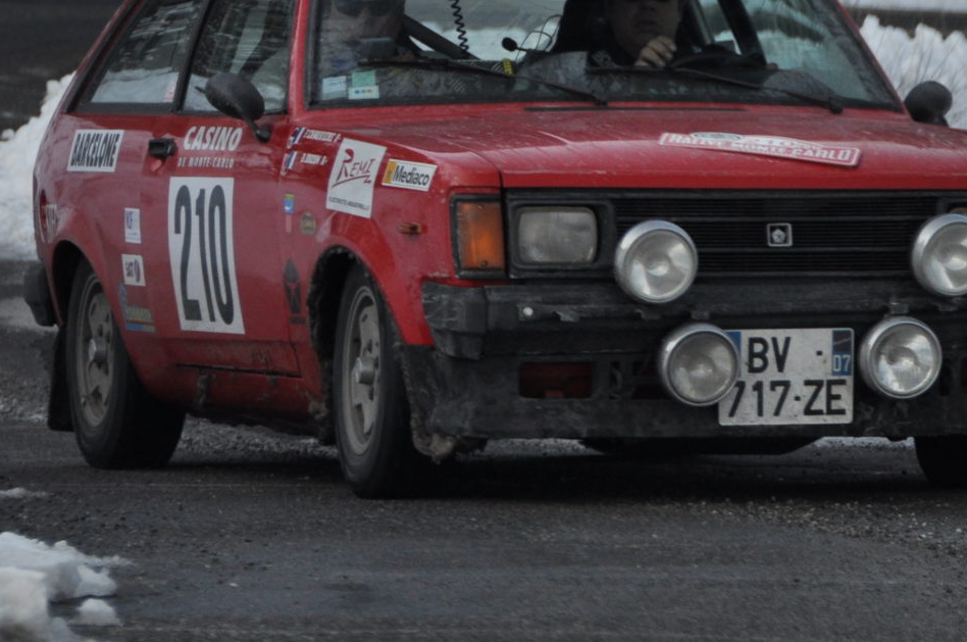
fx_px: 10433
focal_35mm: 389
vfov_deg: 3.5
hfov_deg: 5.3
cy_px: 189
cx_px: 771
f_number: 5.3
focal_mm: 120
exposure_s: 1/500
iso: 400
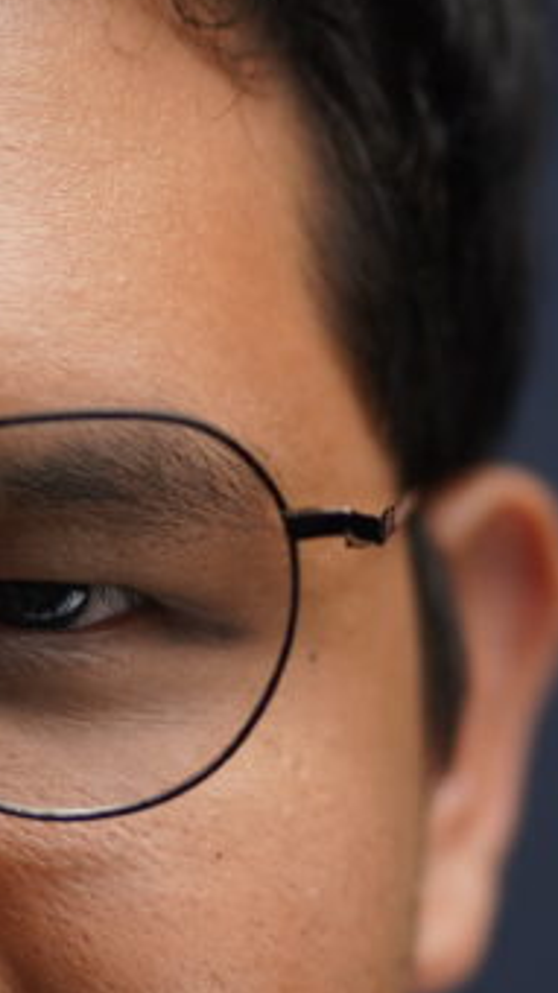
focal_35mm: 302
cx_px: -190
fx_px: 7952
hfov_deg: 4.0
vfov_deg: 7.1
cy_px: 935
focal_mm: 85
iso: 640
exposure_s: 1/250
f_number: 1.8
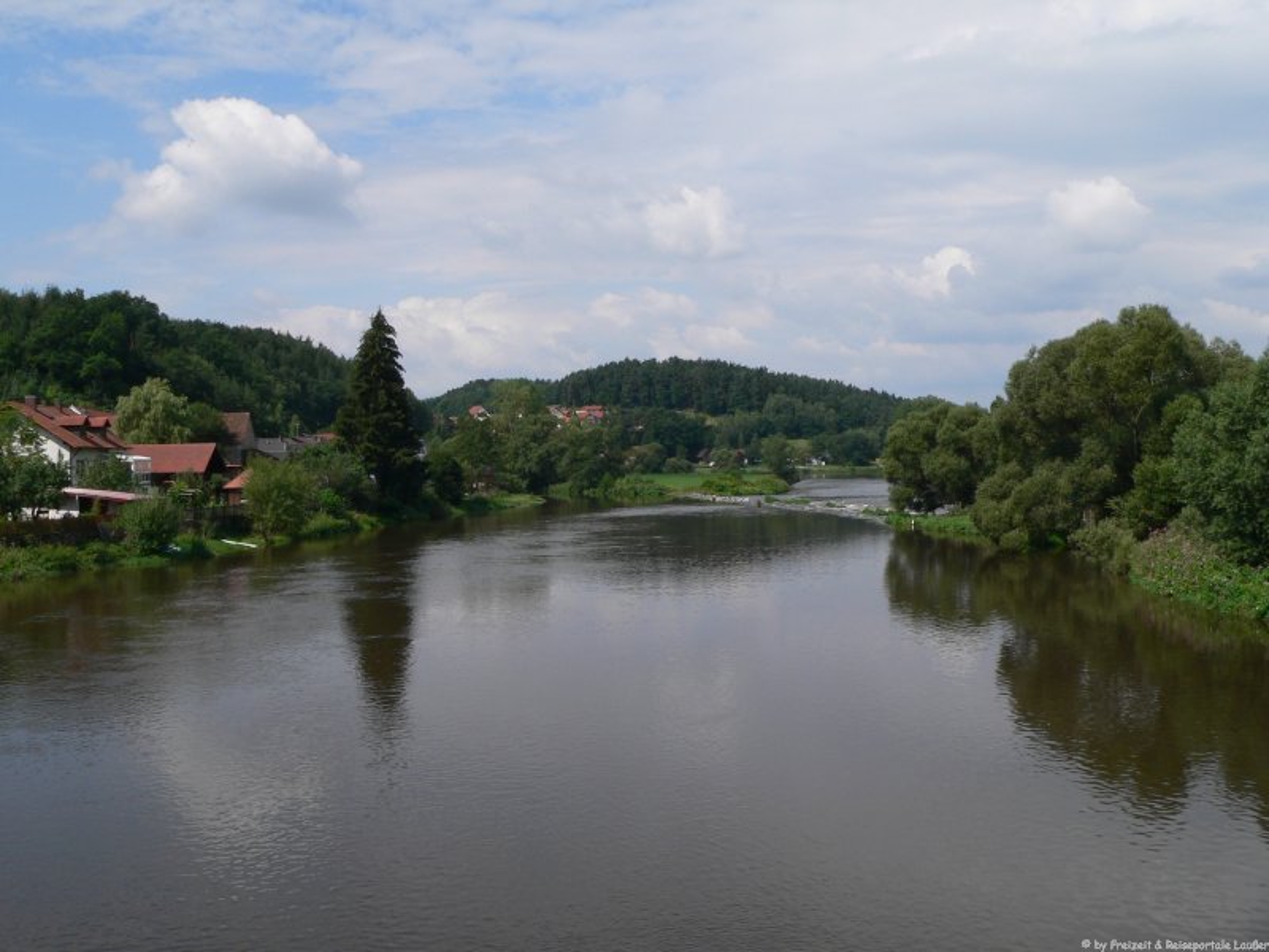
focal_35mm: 36
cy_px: 476
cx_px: 634
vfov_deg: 39.7
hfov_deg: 51.4
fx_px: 1320
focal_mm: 6
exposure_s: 1/500
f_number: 5.2
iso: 80
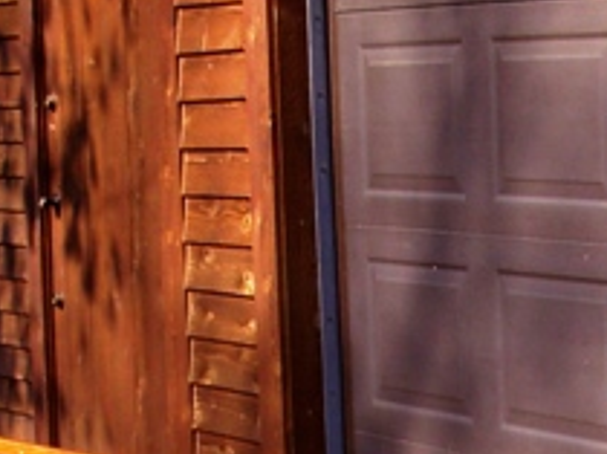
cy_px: 841
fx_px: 2540
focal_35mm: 145
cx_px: 604
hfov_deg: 13.4
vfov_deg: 9.7
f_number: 2.9
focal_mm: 6.3
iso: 50
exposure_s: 1/558
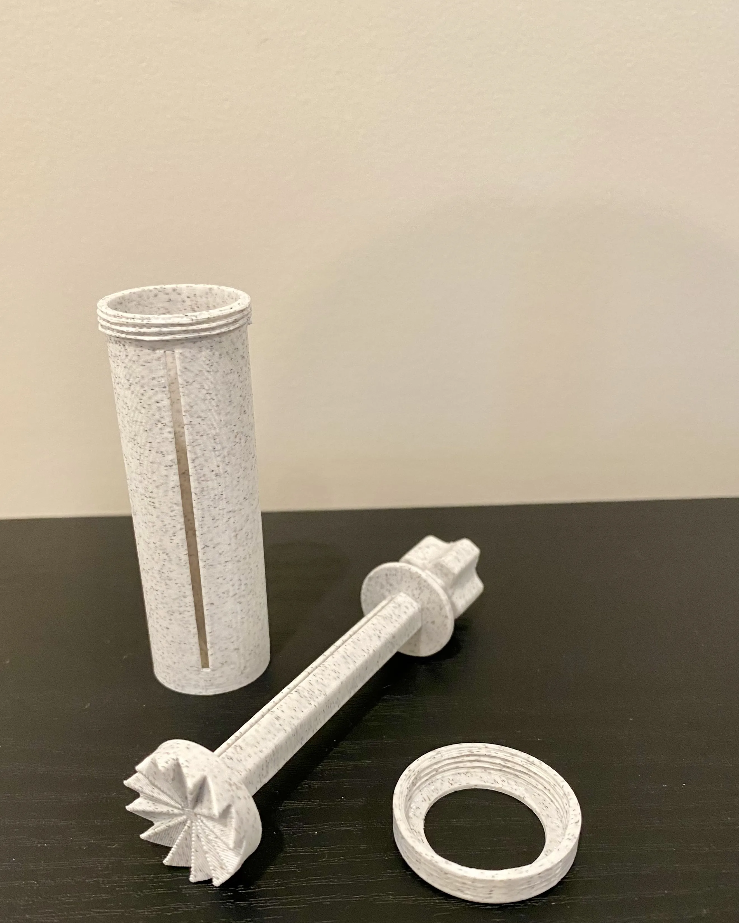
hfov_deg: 47.0
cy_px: 556
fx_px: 847
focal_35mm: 31
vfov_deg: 56.7
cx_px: 329
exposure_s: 1/60
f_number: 1.8
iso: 250
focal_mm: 4.25
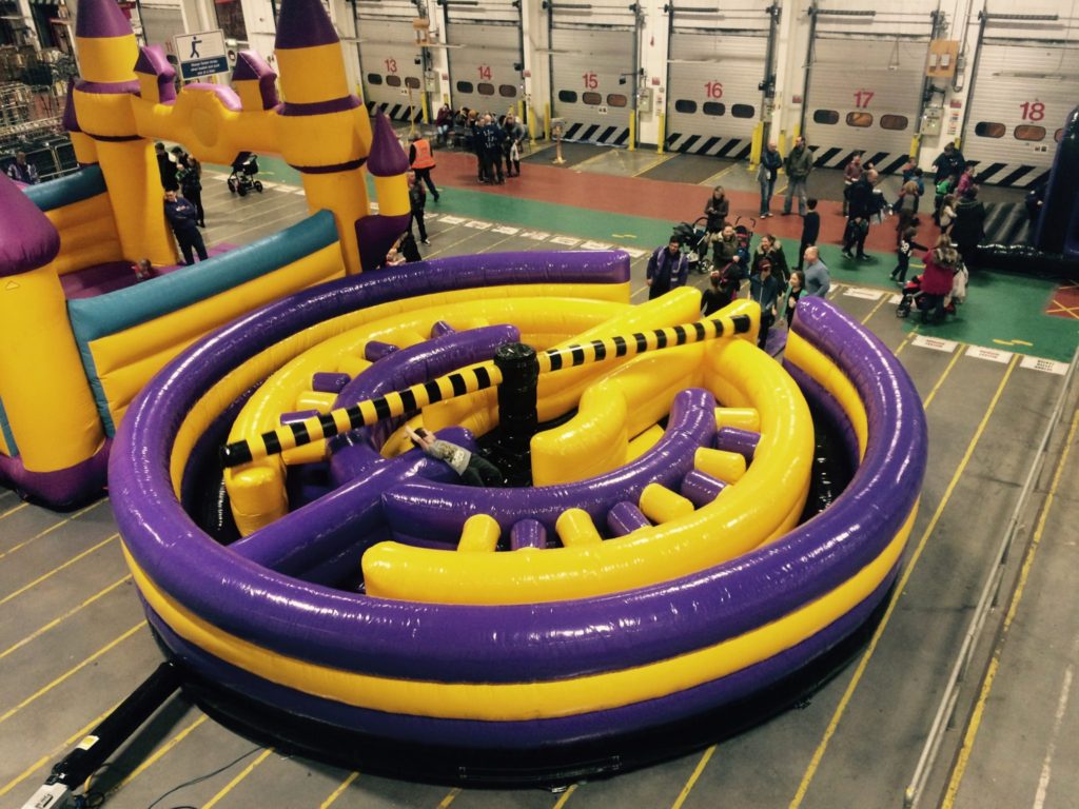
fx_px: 904
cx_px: 540
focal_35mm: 29
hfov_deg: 61.7
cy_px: 404
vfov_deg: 48.2
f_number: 2.2
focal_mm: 4.15
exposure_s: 1/33
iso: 160
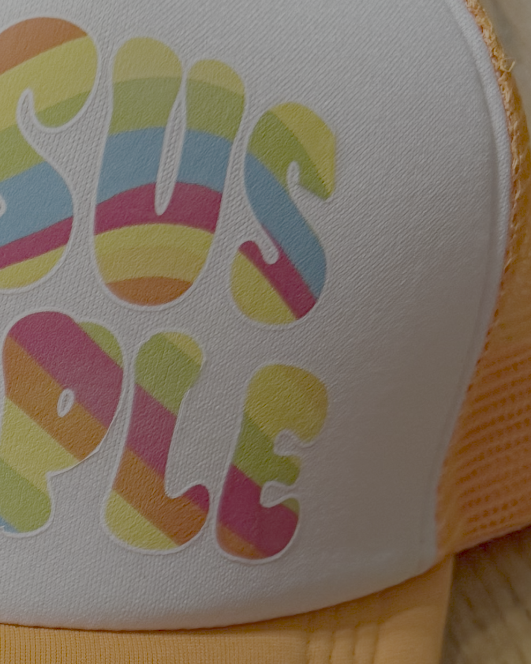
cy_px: 885
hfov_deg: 12.4
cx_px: -571
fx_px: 2122
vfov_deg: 16.7
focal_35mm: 108
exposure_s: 1/60
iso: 250
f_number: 1.78
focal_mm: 6.76
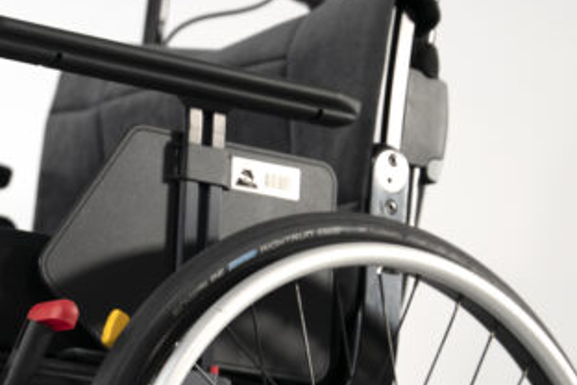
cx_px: 15
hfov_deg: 10.3
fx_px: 3178
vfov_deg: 6.9
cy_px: 401
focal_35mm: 198
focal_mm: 60.4
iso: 250
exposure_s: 1/100
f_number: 2.8
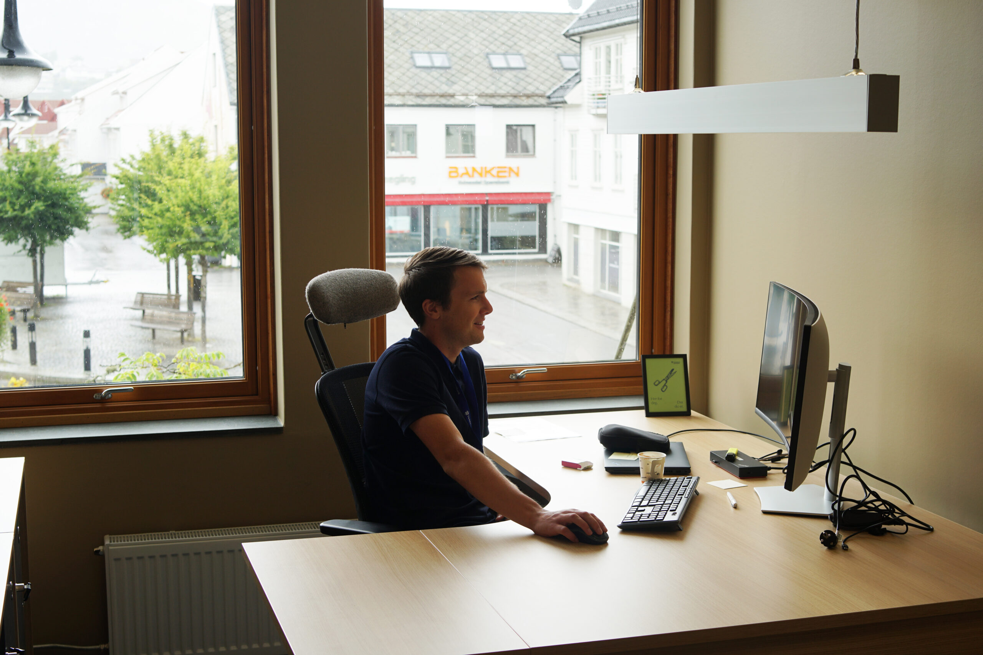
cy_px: 328
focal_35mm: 52
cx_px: 492
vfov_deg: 25.8
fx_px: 1434
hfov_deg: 37.8
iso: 100
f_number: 5
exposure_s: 1/80
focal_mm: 35
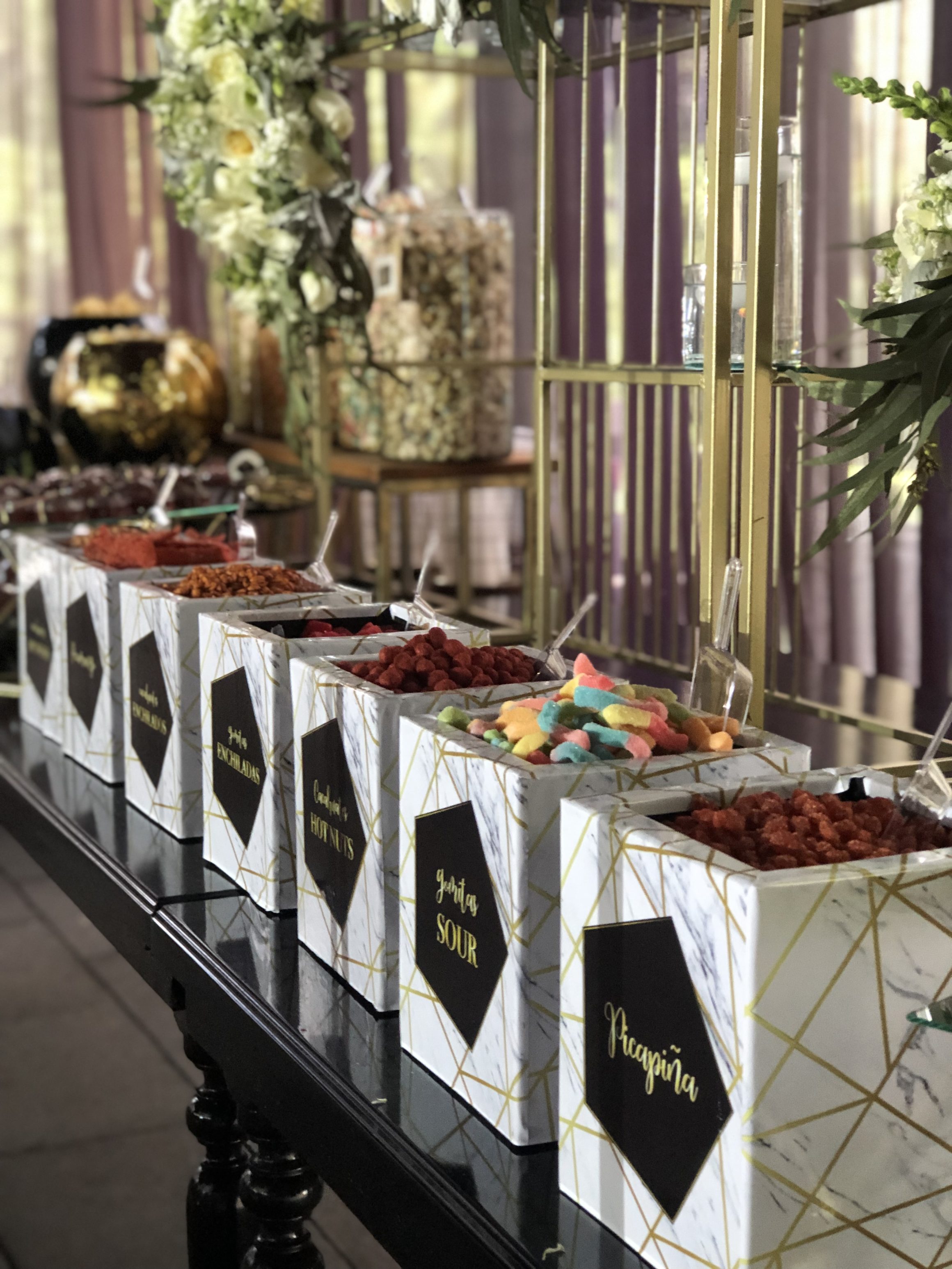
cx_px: 476
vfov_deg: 33.8
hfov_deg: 25.7
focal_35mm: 57
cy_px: 634
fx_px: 2090
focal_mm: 6.6
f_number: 2.8
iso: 250
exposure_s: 1/30
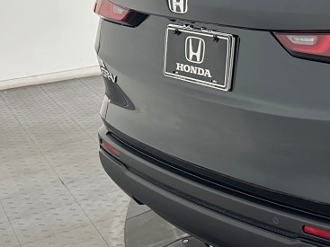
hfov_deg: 25.4
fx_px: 639
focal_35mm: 67
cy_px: 84
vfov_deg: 21.8
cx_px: 418
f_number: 1.78
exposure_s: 1/60
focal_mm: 6.86
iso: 500
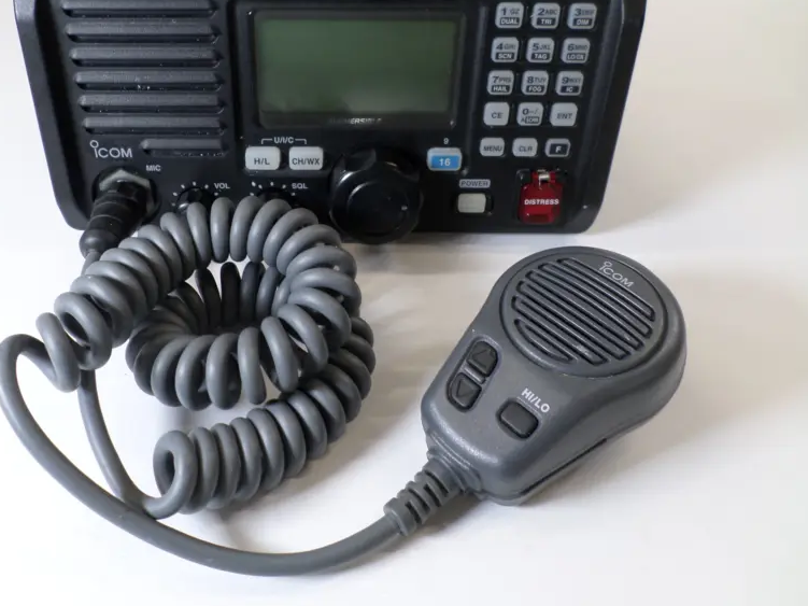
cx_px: 334
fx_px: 700
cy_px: 250
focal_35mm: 30
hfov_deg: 59.6
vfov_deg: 46.6
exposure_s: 1/45
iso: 80
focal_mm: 4.5
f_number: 2.5
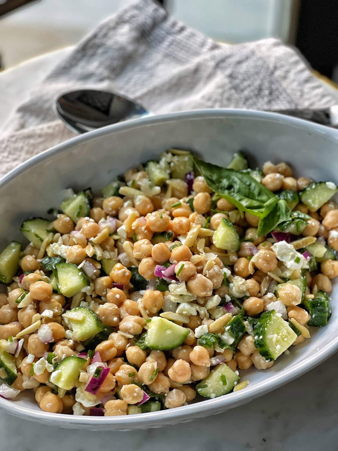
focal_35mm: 64
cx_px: 169
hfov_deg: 22.9
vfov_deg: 30.3
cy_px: 226
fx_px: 833
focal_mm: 7.5
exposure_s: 1/121
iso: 125
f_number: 2.2
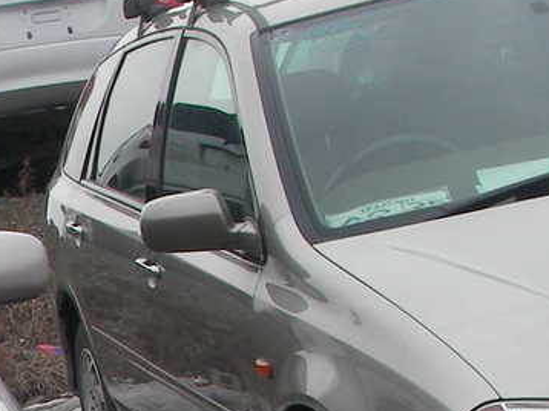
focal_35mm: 136
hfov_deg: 13.3
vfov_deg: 10.6
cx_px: -386
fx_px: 2155
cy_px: 592
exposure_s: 1/137
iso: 50
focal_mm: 6.3
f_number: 6.6
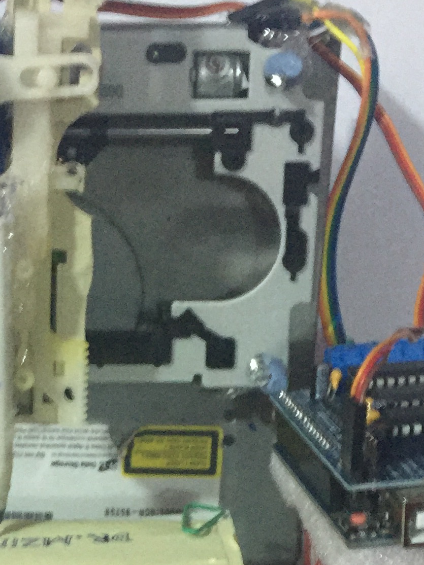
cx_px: 102
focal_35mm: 85
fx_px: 1389
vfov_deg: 21.8
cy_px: 621
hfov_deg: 17.3
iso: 250
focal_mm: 4.15
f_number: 2.2
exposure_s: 1/20
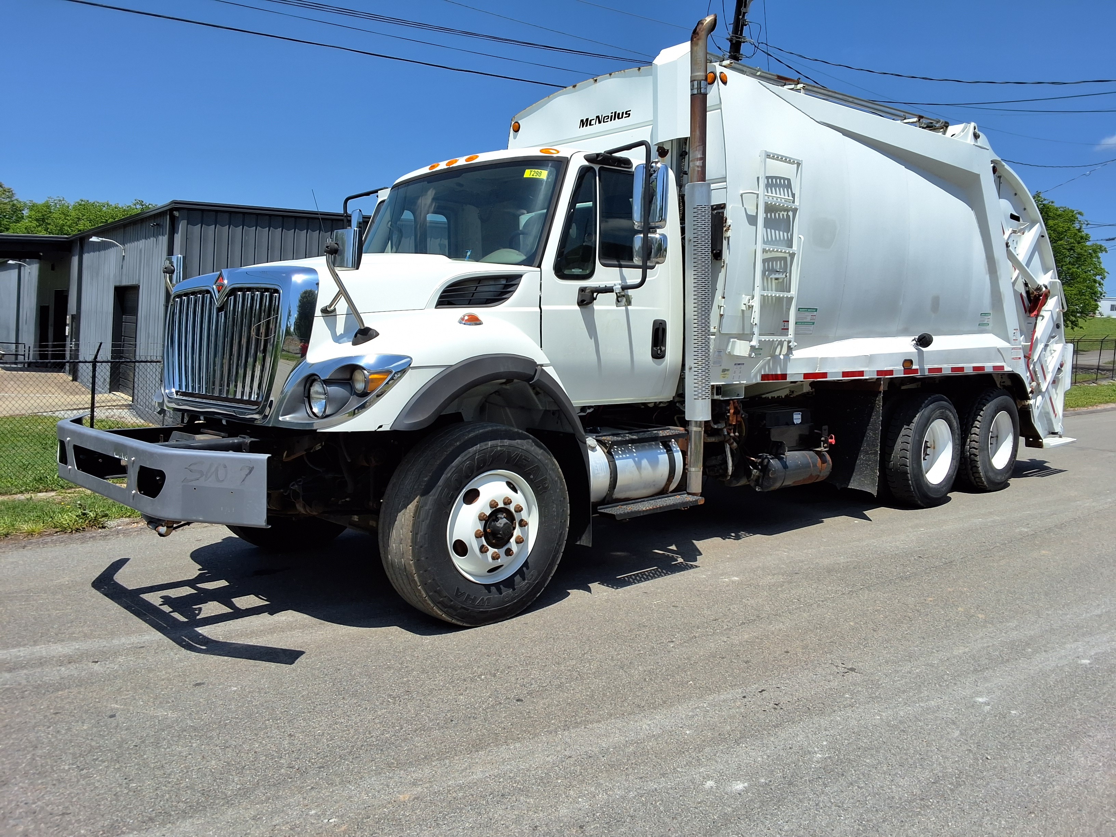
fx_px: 903
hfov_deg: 63.4
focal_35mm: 28
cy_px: 418
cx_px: 558
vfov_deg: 49.7
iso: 32
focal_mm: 2.91
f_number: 1.9
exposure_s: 1/2119
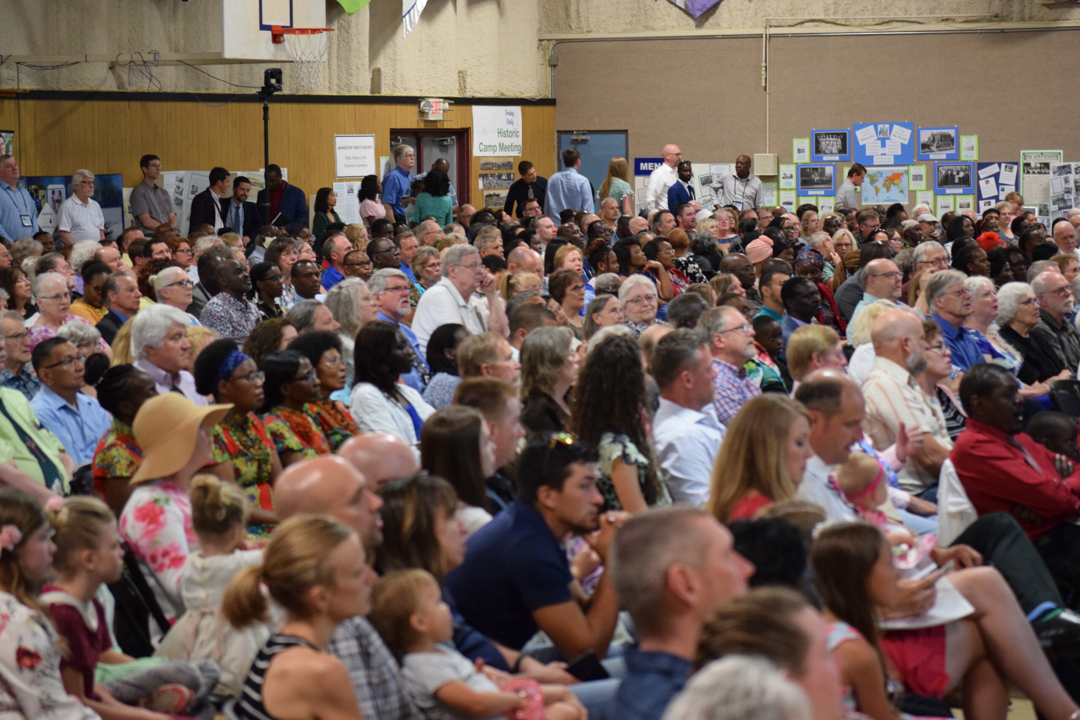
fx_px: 3240
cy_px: 360
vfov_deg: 12.7
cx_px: 540
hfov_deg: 18.9
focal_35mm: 108
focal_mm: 72
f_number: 4.2
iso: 2000
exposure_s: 1/60
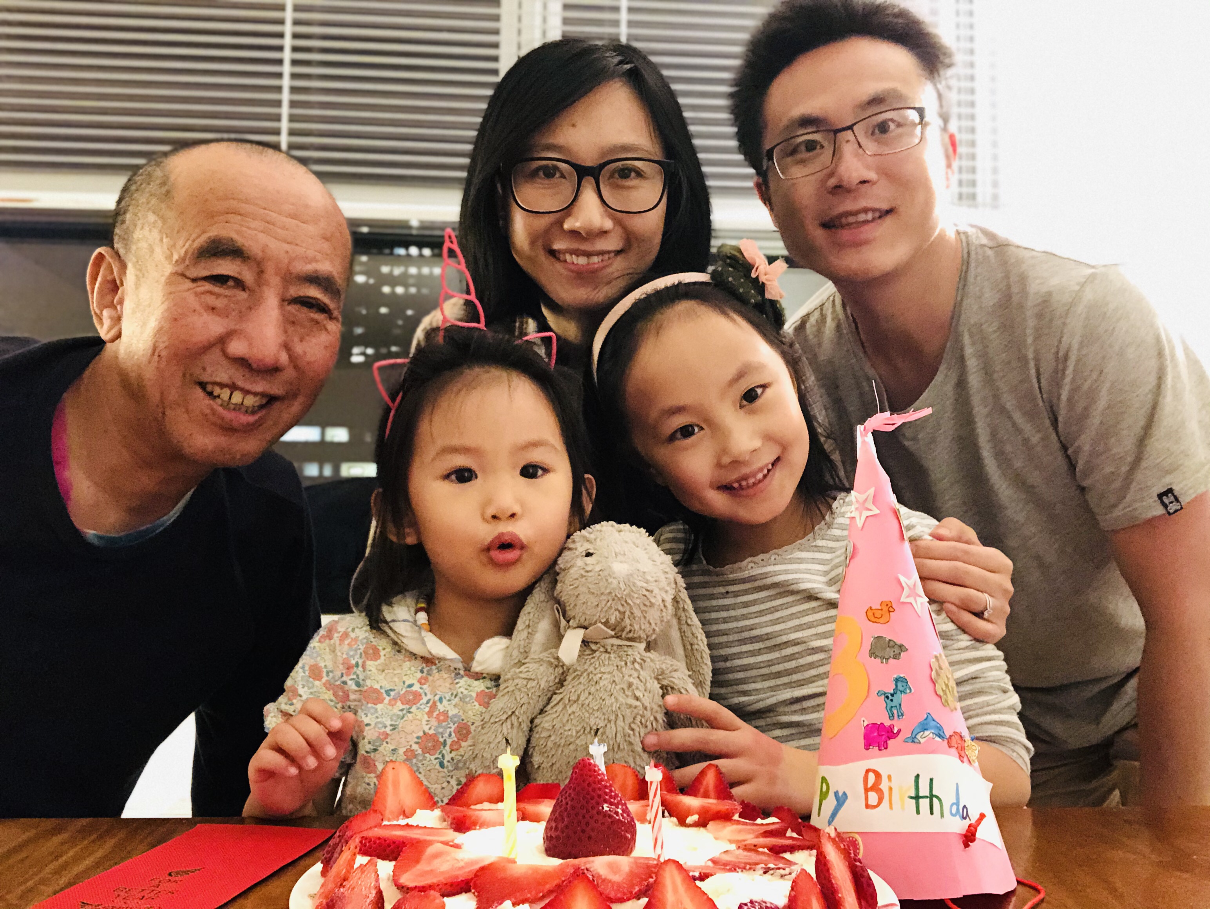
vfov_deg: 44.2
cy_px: 454
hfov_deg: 56.8
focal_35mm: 32
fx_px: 1119
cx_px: 605
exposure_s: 1/15
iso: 500
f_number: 2.2
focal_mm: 2.87
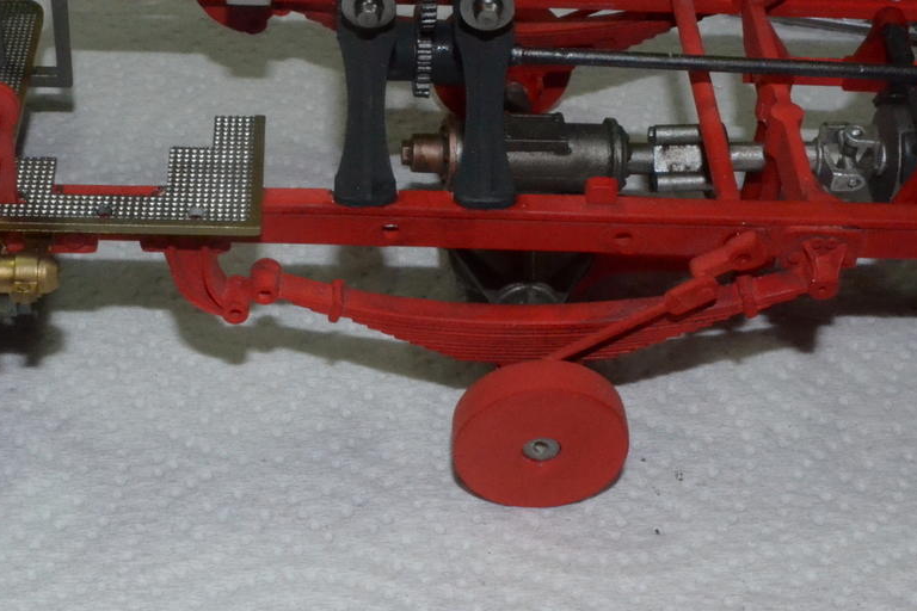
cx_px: 265
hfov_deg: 26.7
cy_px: 181
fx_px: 1910
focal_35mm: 75
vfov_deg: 18.1
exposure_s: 1/60
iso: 3200
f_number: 29
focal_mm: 32
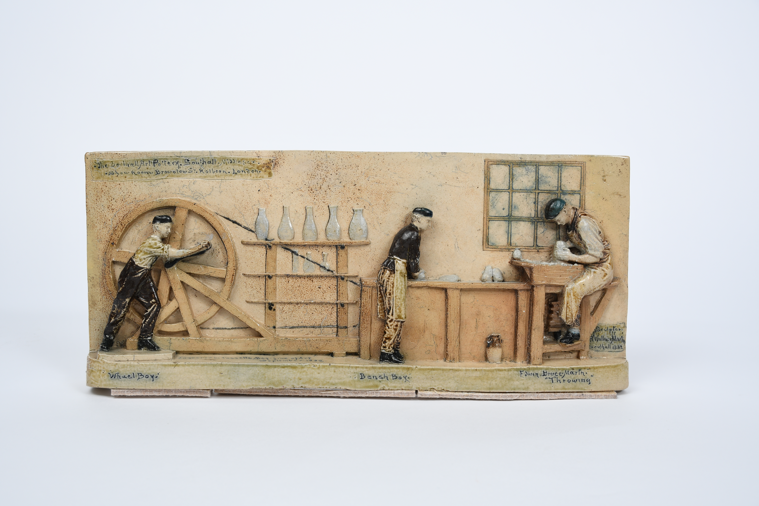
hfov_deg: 43.6
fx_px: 949
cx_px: 380
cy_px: 253
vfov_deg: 29.9
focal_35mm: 45
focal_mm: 30
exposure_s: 1/100
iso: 100
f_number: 5
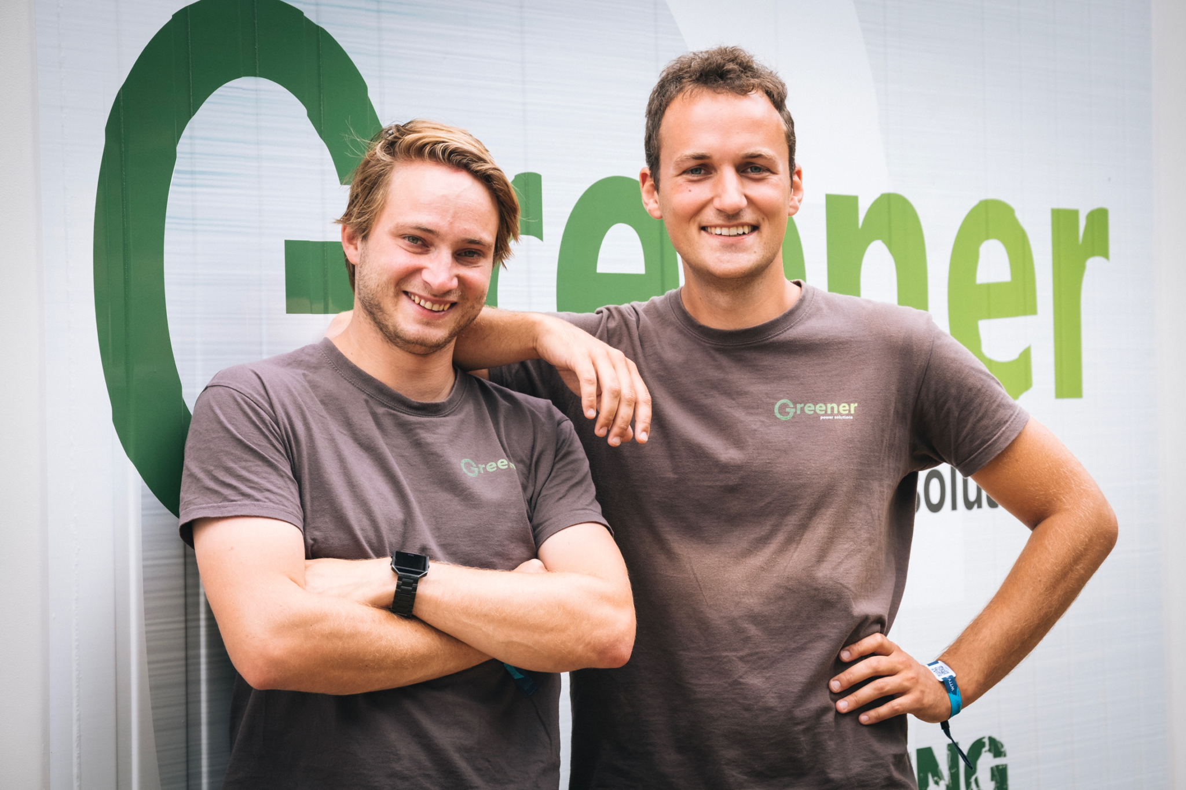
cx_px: 593
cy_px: 395
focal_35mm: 107
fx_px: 3525
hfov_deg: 19.1
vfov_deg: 12.8
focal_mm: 71.5
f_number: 5.6
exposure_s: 1/400
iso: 500
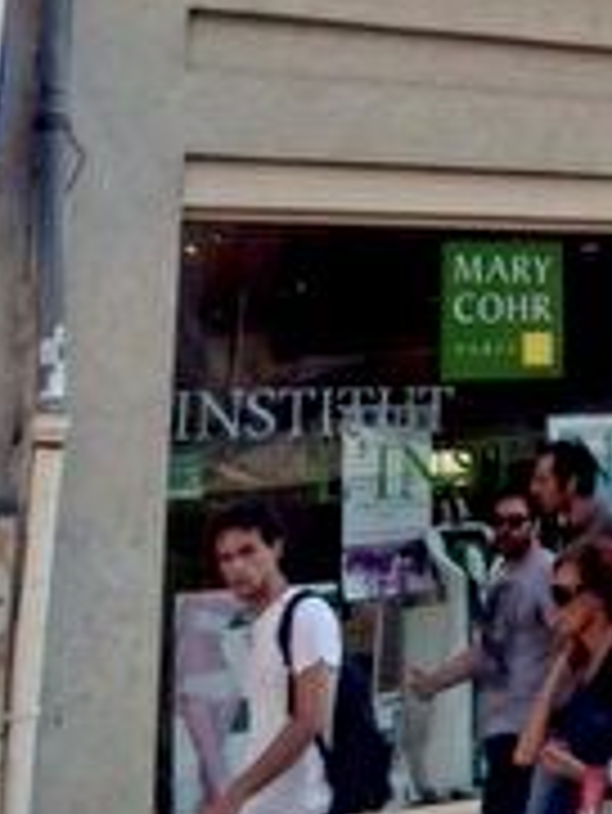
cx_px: 855
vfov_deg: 21.1
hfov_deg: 15.9
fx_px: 2048
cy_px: -142
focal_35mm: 87
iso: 40
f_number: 2.2
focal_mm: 4.12
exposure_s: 1/1580
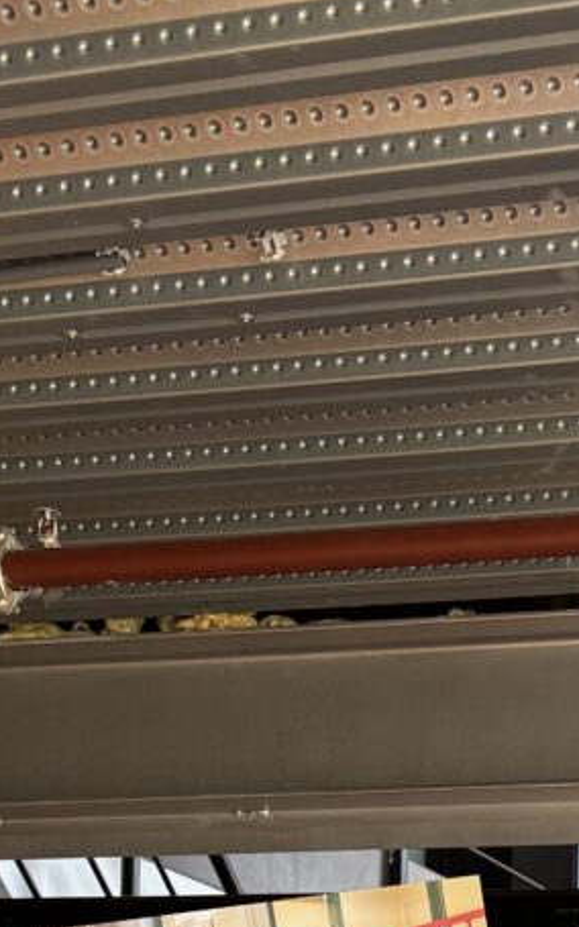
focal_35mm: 93
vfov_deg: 18.6
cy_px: 1544
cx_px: 828
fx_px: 2350
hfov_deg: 13.4
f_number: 1.6
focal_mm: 5.96
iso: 80
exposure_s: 1/100
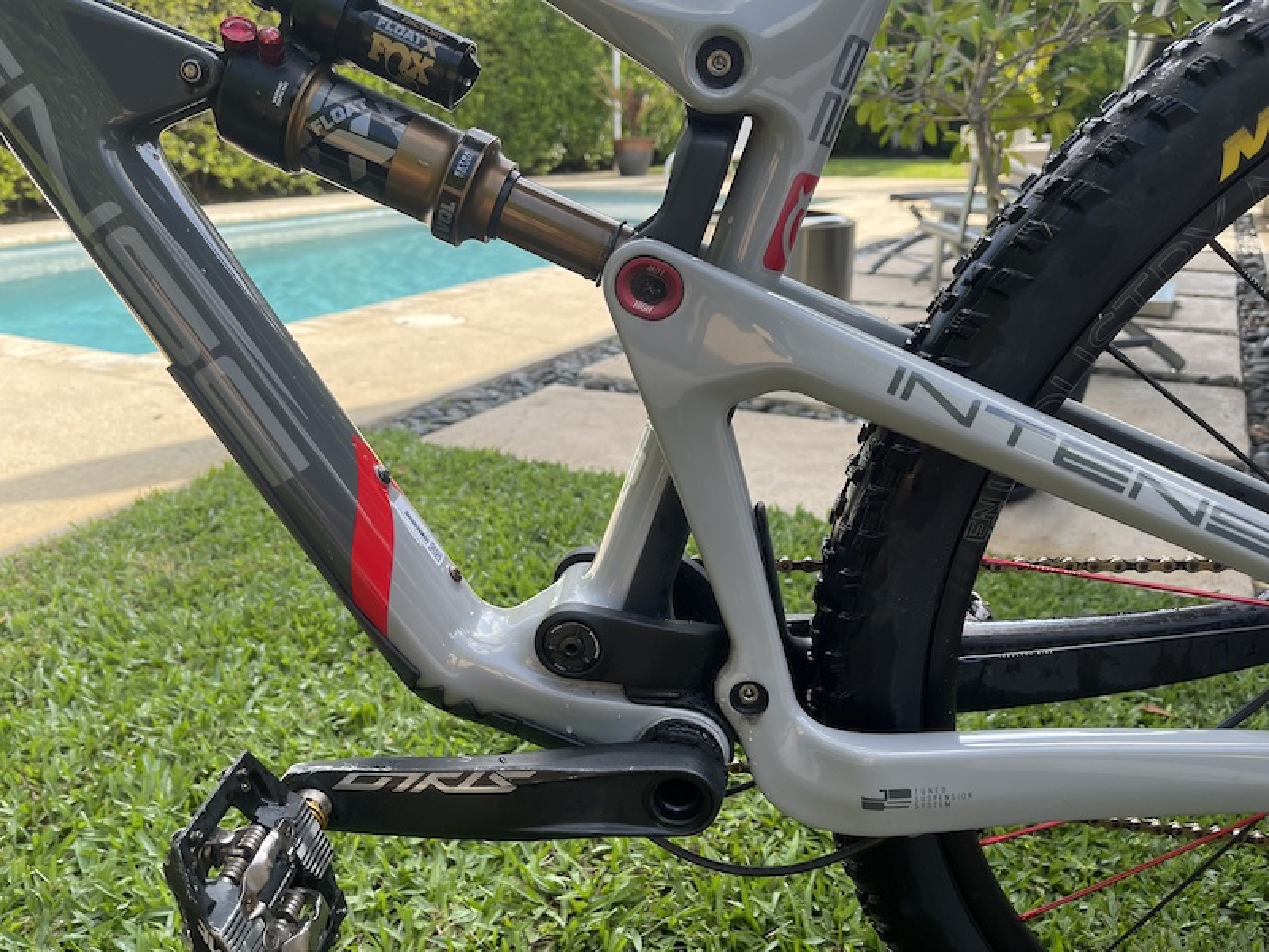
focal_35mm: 25
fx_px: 916
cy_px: 476
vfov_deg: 54.9
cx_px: 634
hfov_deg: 69.4
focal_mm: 5.1
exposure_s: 1/735
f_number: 1.6
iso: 32
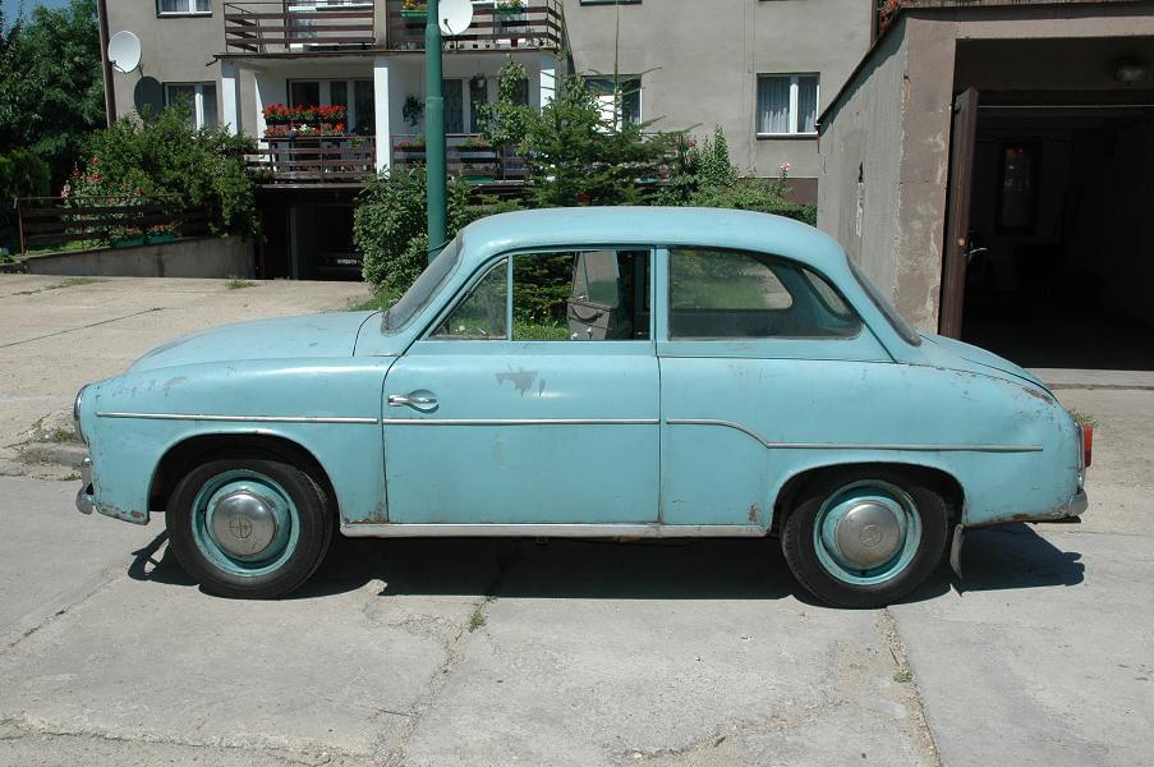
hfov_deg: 53.2
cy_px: 384
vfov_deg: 36.8
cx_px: 577
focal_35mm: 36
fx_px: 1153
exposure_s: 1/250
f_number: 13
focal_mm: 24
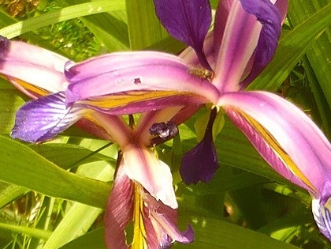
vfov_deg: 14.3
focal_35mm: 100
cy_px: 300
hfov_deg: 19.6
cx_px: 229
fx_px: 956
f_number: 2.8
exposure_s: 1/640
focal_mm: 5.8
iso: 100
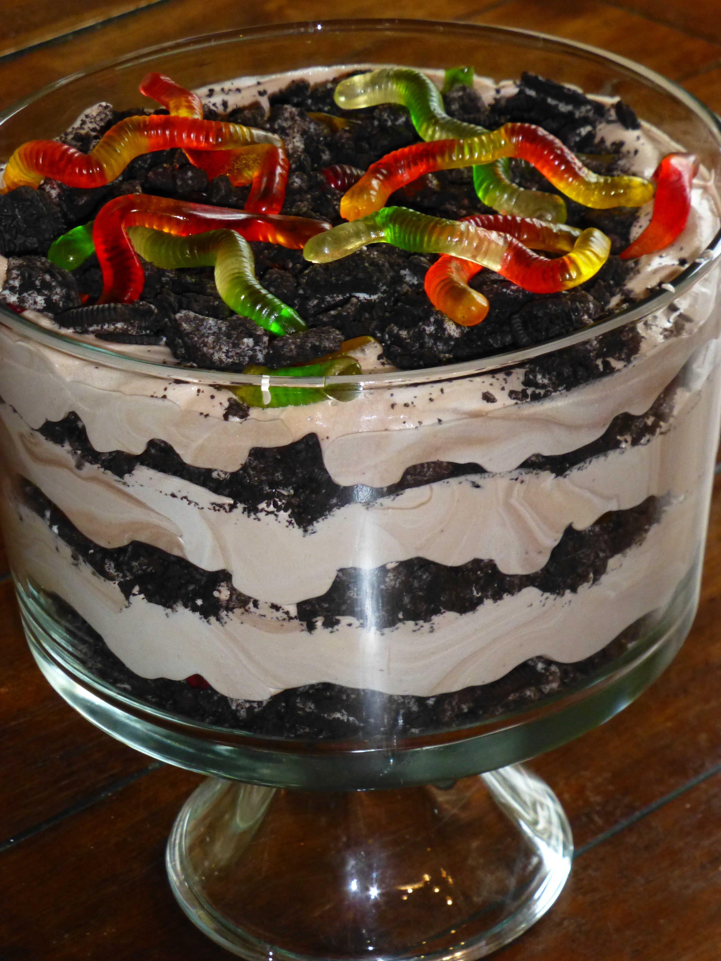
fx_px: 3194
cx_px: 360
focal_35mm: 115
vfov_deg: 17.1
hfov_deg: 12.9
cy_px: 480
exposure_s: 1/60
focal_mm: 20.6
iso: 800
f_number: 5.3
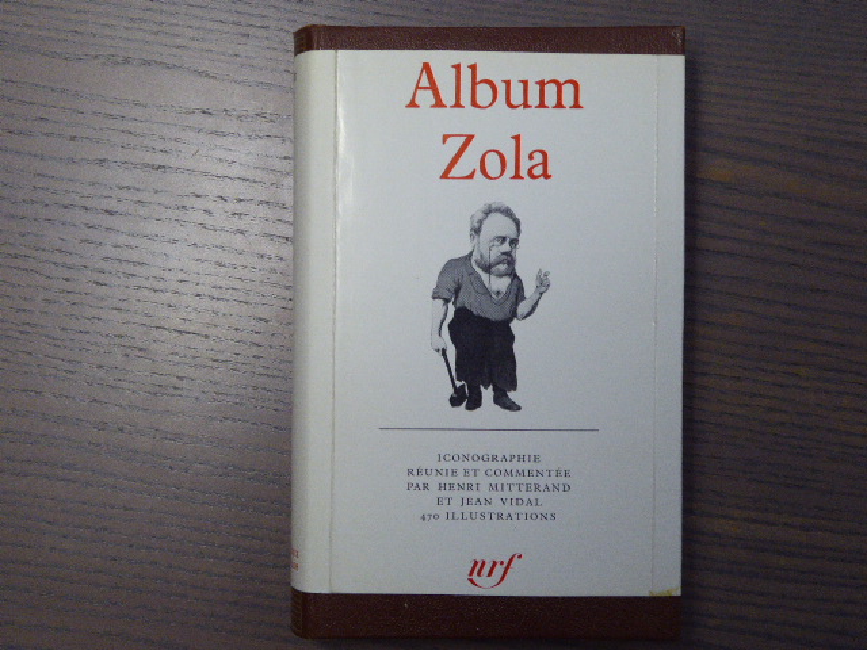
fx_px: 1252
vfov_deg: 29.1
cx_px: 434
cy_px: 325
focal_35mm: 50
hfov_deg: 38.2
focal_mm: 9
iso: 400
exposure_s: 1/40
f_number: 4.1
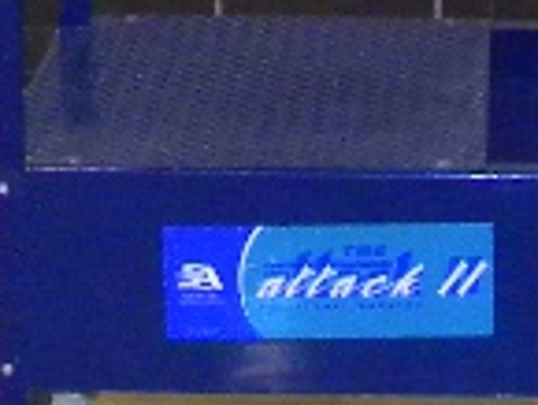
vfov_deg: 7.3
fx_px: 3002
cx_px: 560
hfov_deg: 10.1
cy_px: -531
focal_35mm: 193
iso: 400
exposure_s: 1/26
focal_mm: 5
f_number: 3.5
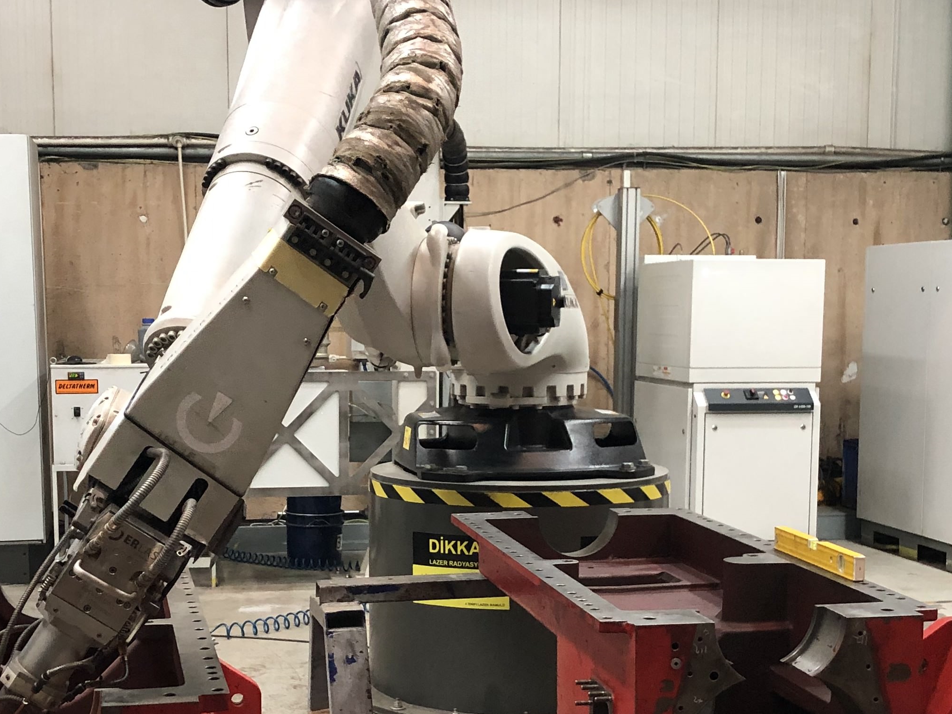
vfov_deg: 25.9
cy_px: 486
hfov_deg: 34.3
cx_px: 395
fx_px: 1540
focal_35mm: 56
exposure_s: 1/15
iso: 80
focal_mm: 4
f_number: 1.8
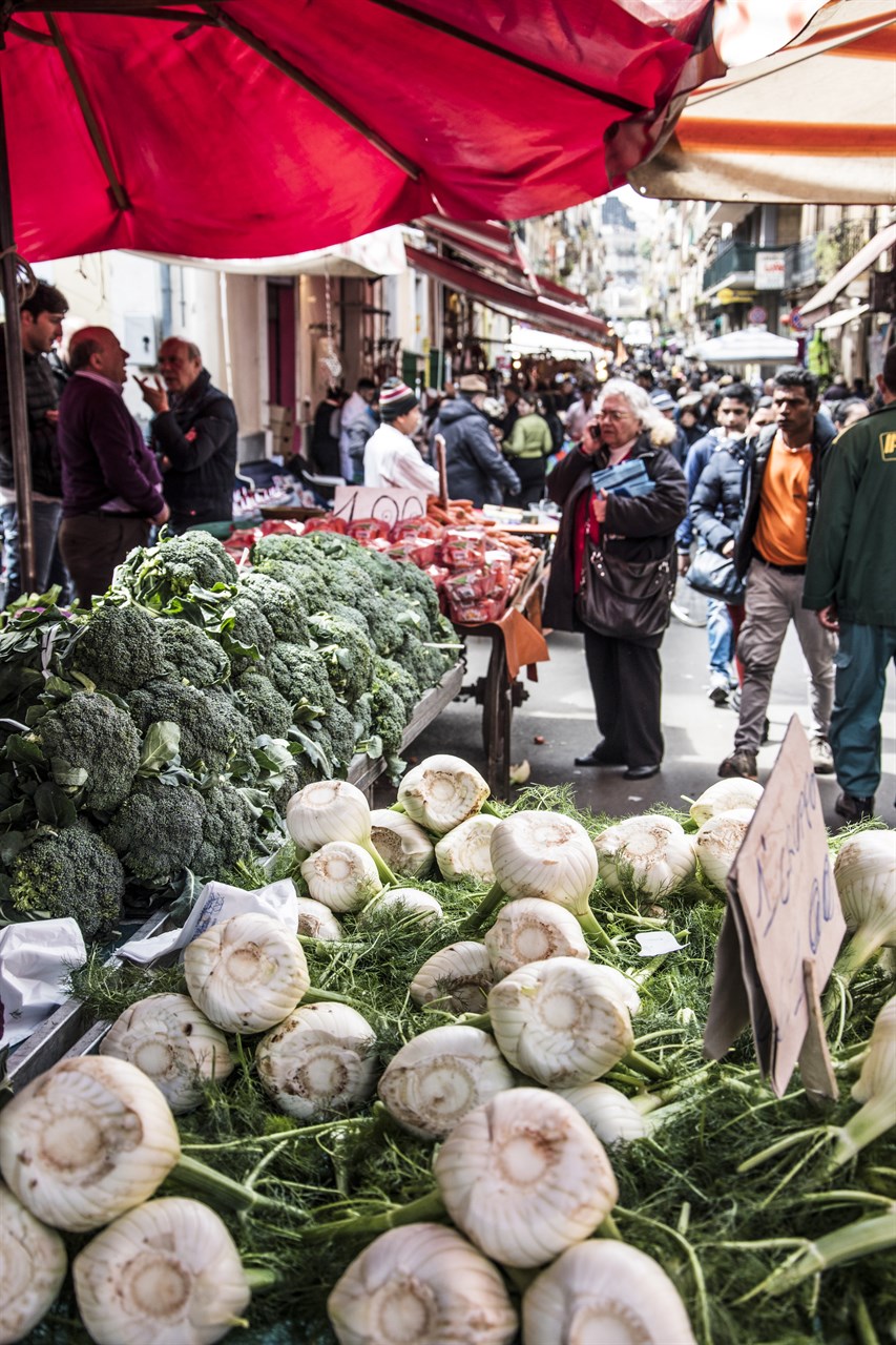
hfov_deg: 29.9
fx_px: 1680
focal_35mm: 45
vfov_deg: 43.6
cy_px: 672
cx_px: 448
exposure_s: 1/250
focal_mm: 30
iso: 100
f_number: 4.2
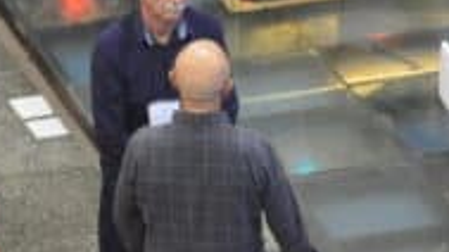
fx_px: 5461
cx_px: 71
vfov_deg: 2.6
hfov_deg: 4.7
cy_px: -102
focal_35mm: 459
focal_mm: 92
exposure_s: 1/40
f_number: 8
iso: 1600
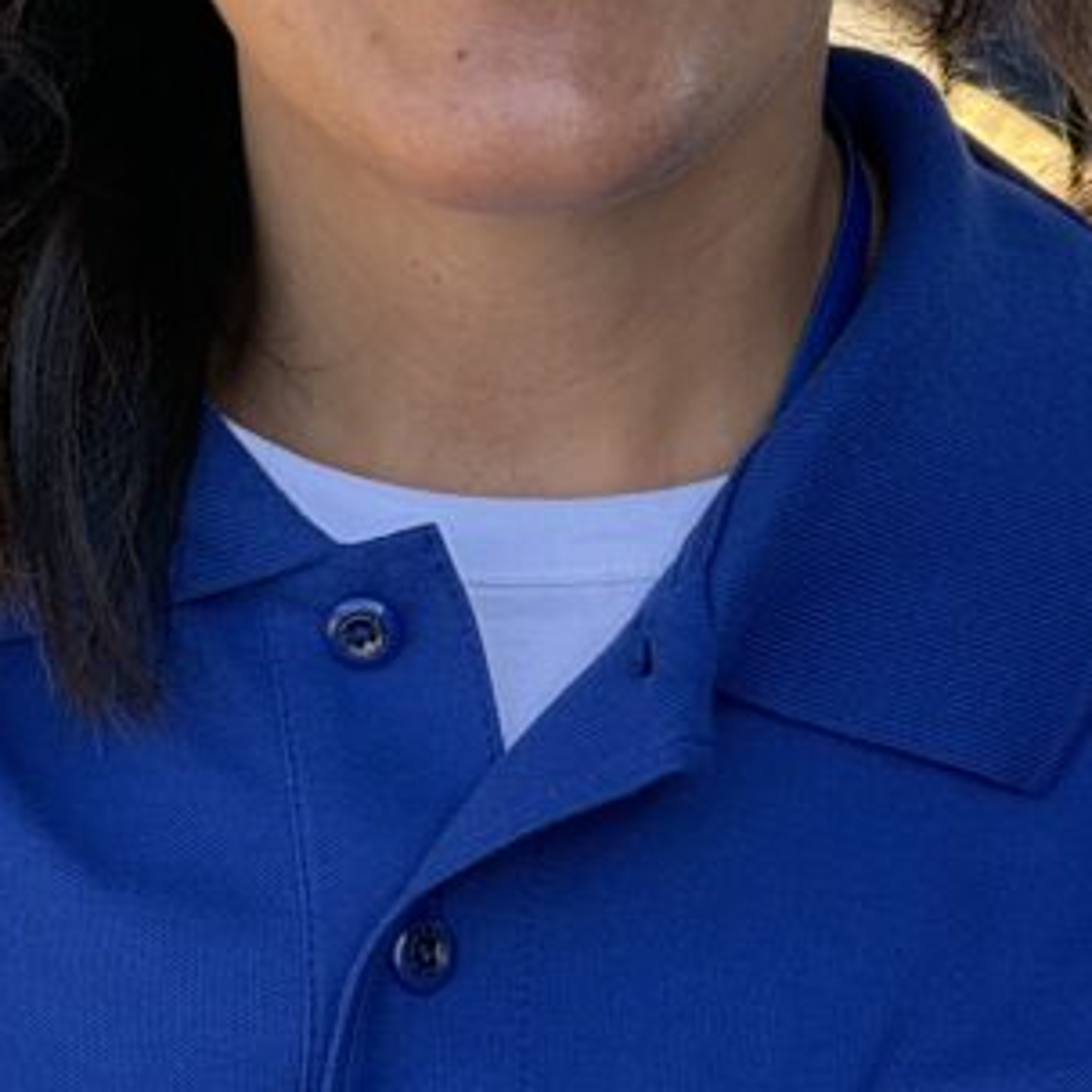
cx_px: 544
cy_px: -148
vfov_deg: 7.6
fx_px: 8209
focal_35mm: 230
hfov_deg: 7.6
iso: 32
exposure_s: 1/99
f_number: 2.8
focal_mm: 9
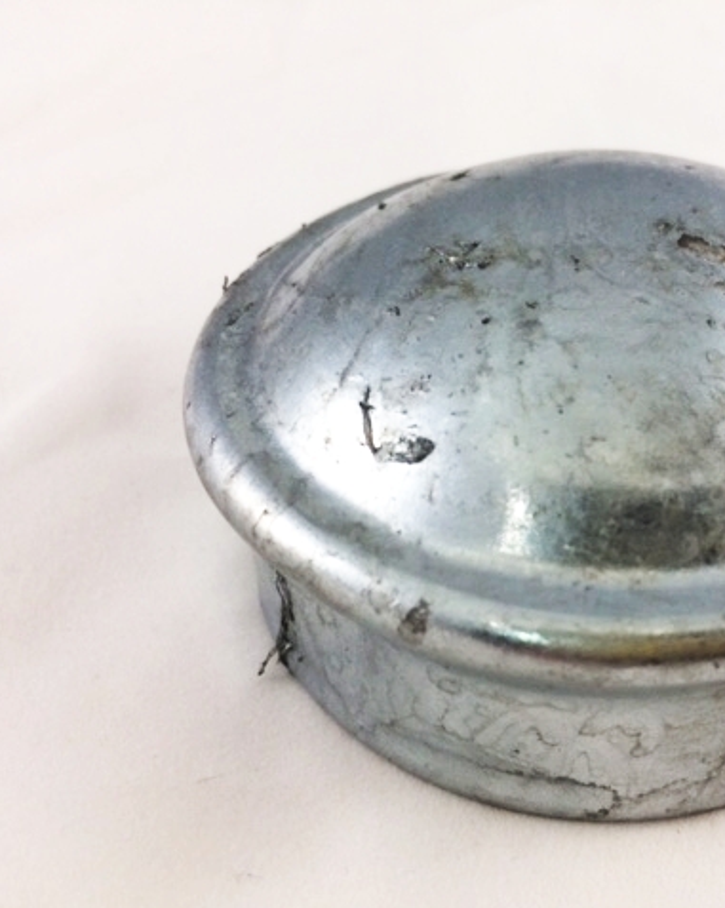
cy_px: 453
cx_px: 598
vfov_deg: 48.0
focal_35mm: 38
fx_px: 1020
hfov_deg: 37.5
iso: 64
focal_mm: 4.15
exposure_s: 1/120
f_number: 2.2
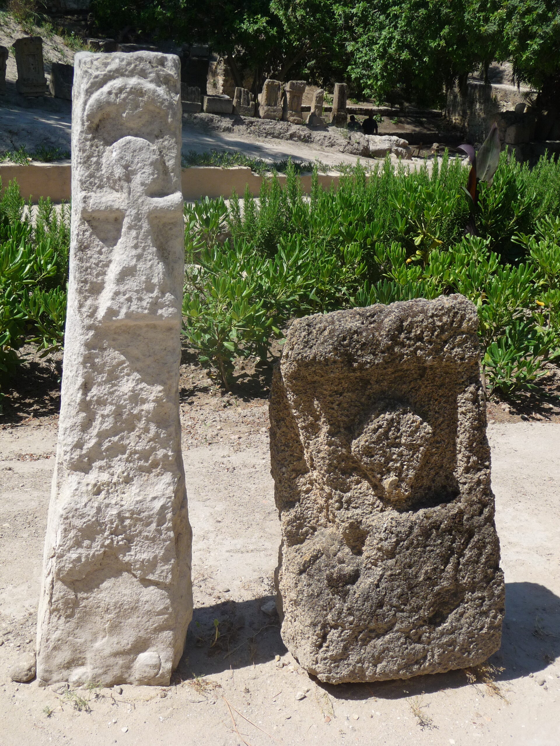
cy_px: 373
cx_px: 280
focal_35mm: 45
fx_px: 971
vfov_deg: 42.1
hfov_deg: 32.2
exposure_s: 1/800
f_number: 4.1
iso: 100
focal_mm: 7.6
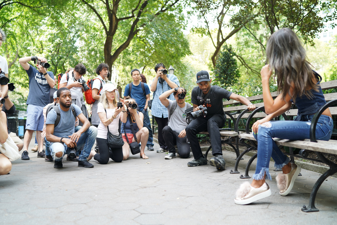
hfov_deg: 54.4
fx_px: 328
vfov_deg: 37.9
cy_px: 112
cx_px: 168
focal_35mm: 35
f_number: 2.5
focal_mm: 35
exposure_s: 1/80
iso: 100
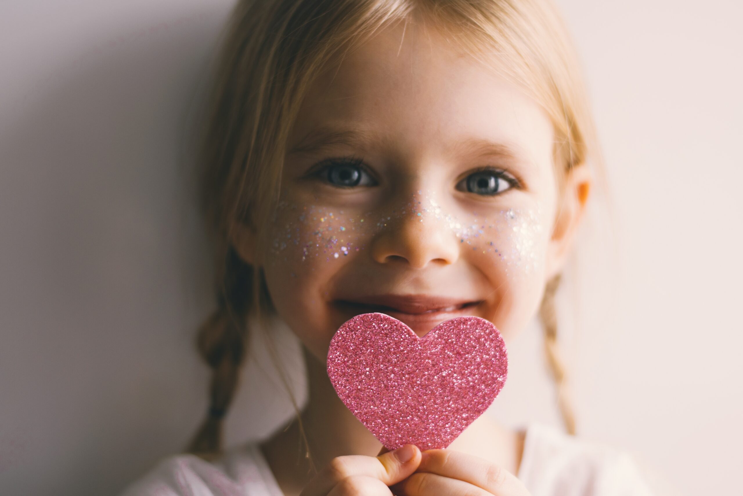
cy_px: 248
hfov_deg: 27.0
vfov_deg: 18.2
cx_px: 372
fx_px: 1548
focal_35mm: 75
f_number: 2.2
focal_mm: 50
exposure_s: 1/160
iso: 100
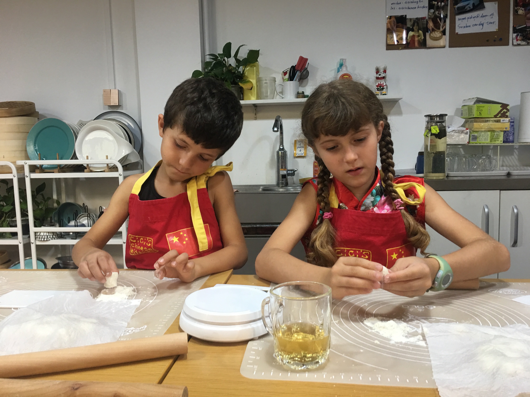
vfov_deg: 48.2
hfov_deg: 61.7
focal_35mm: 29
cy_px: 198
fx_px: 444
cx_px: 265
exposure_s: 1/17
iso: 64
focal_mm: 4.15
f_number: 2.2
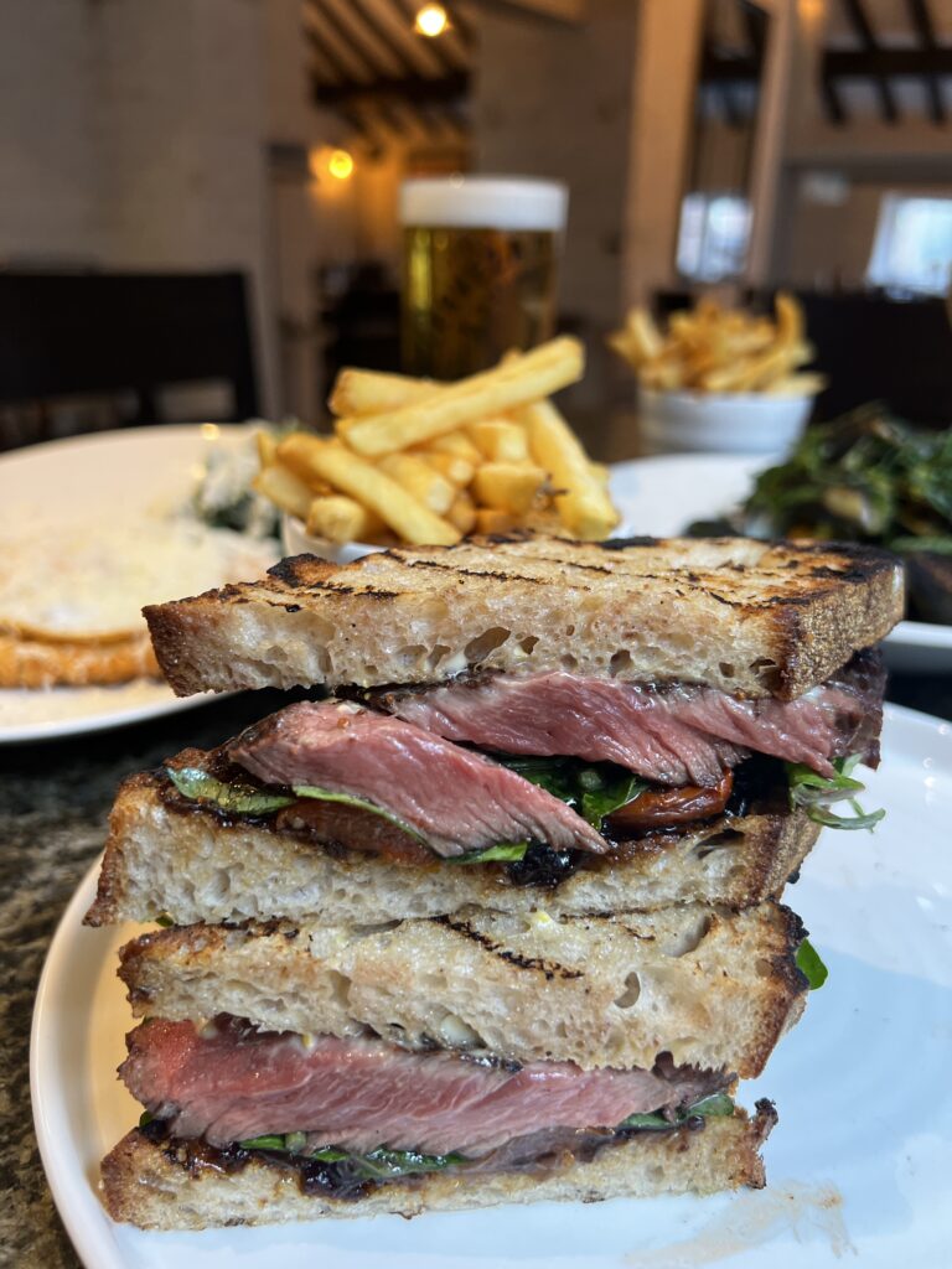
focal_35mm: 26
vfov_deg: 67.3
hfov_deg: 53.1
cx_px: 476
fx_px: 953
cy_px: 634
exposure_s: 1/100
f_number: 1.5
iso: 100
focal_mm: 5.7
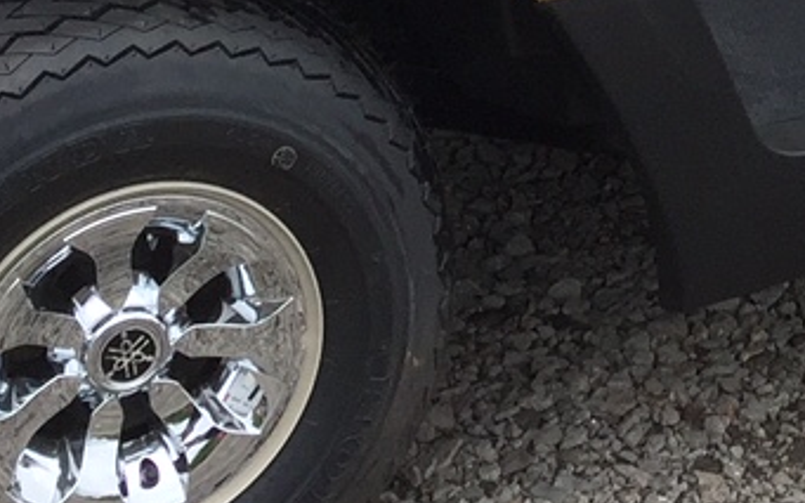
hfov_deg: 13.8
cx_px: 963
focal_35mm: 147
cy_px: -760
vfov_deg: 8.1
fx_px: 3224
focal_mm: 4.15
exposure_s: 1/1014
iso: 32
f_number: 2.2
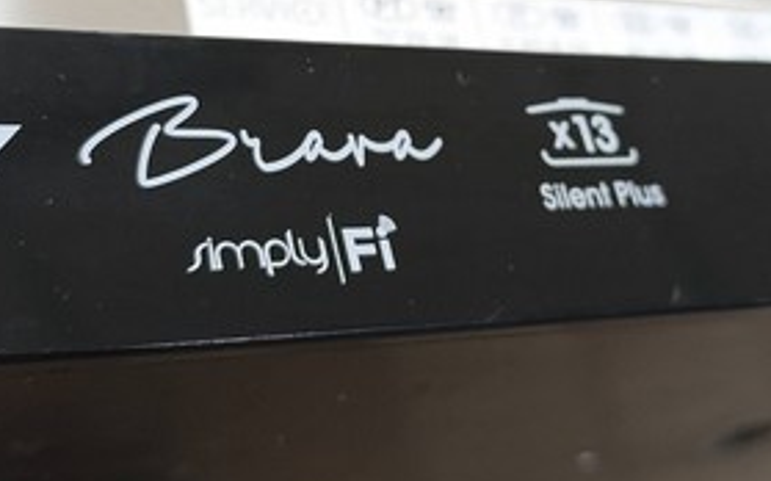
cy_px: 64
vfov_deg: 18.3
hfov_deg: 29.4
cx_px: 426
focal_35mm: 70
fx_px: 1470
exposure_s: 1/50
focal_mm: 6.14
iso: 800
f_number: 1.6
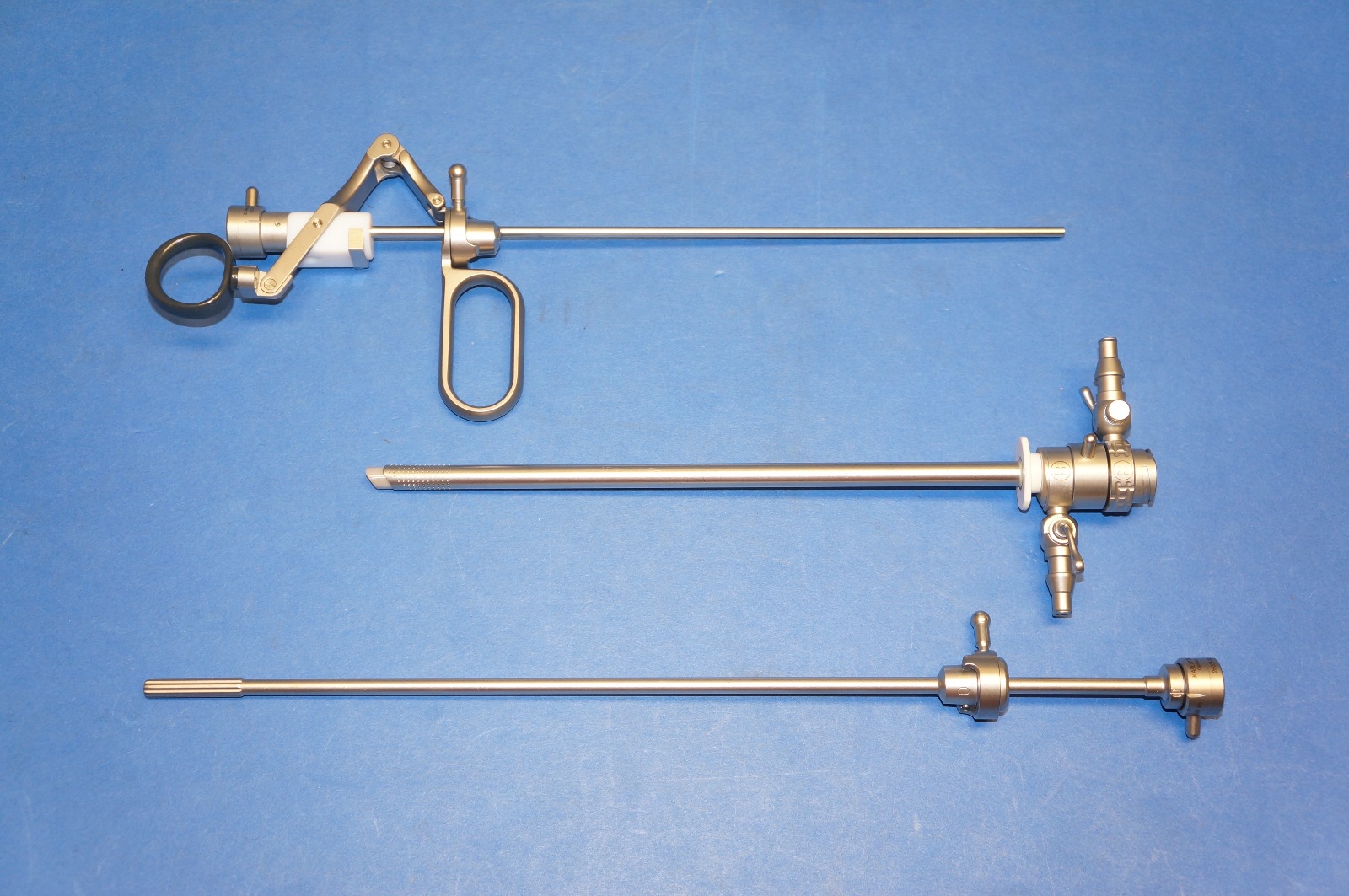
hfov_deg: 45.0
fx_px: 1628
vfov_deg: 30.8
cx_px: 674
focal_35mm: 44
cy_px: 448
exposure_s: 1/60
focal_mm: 29
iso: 400
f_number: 4
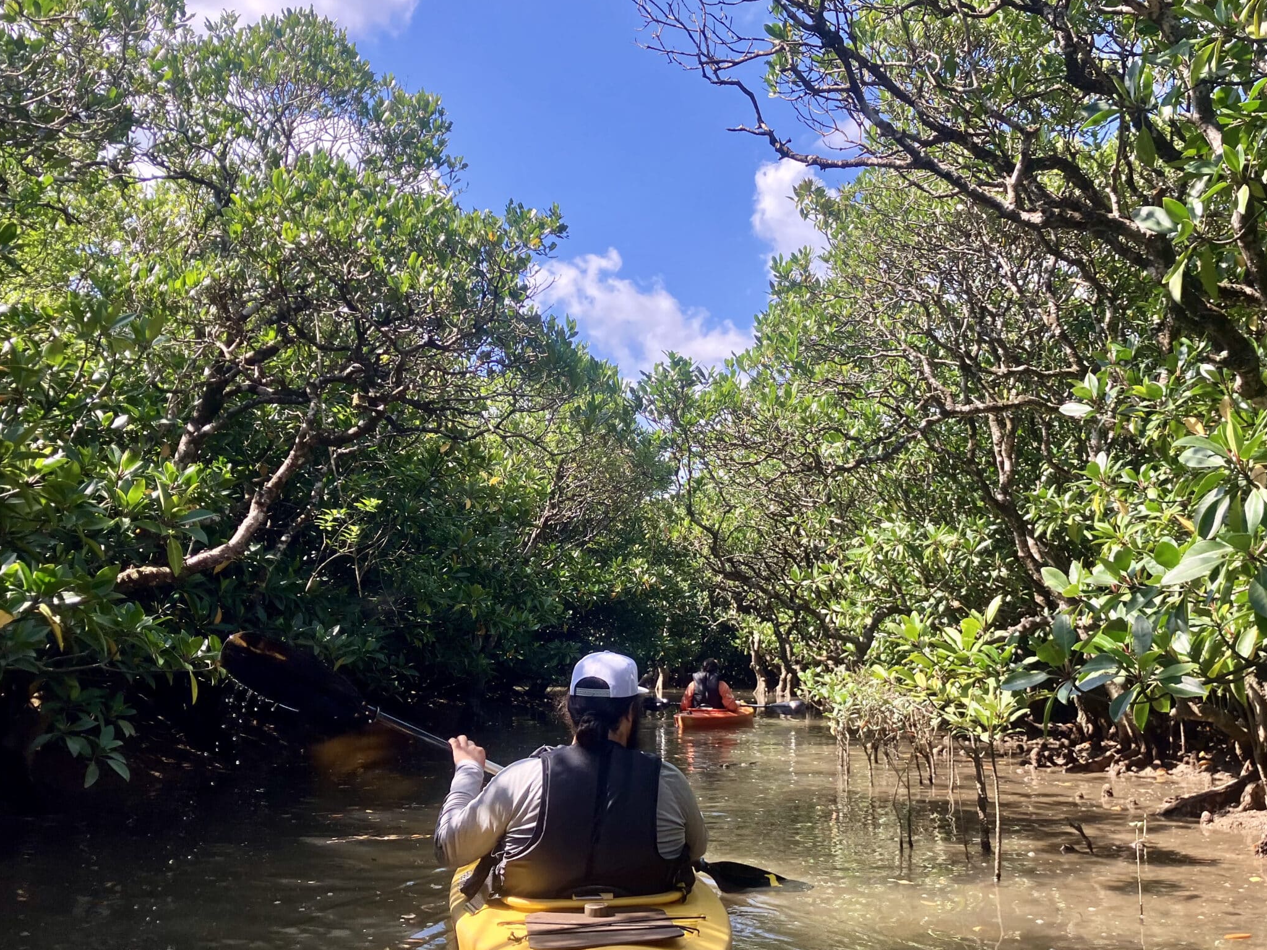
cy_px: 479
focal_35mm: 35
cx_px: 690
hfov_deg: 52.6
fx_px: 1281
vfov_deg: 40.7
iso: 32
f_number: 1.8
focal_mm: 3.99
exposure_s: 1/540
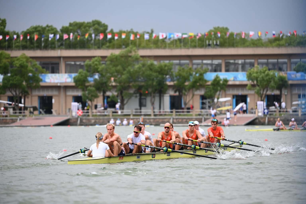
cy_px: 102
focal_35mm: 240
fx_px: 2040
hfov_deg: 8.6
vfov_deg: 5.7
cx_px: 153
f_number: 4
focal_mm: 240
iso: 1600
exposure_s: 1/1000
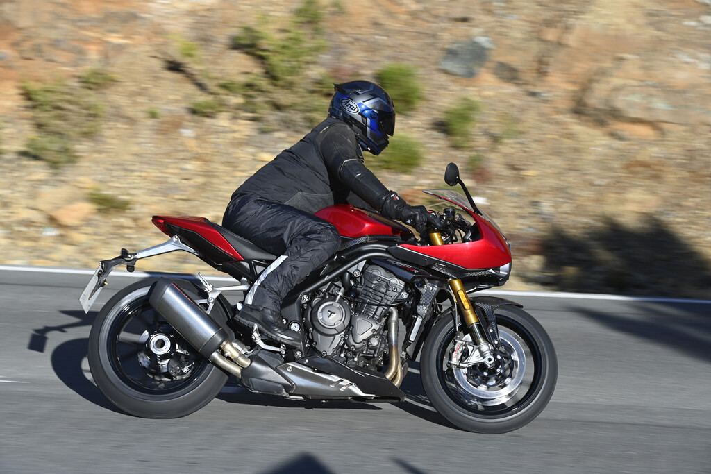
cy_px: 237
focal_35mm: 122
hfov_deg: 16.8
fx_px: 2410
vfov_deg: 11.2
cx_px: 356
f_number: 10
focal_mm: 122
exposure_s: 1/320
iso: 200
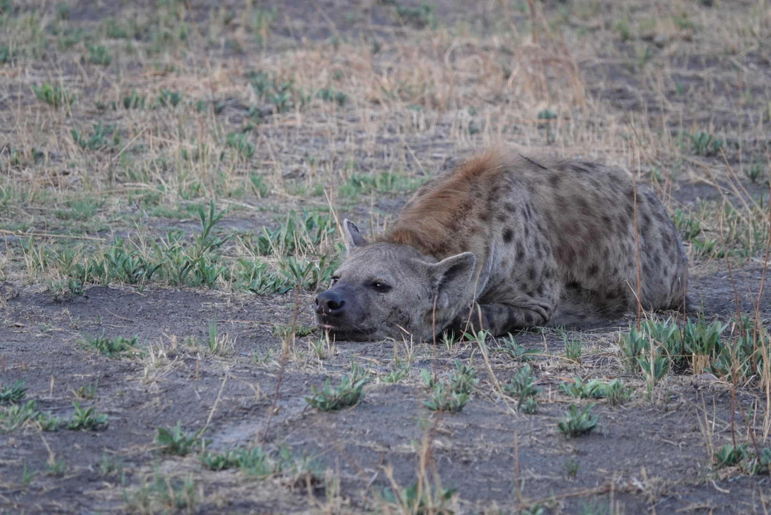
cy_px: 258
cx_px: 386
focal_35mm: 424
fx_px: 9087
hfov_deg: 4.9
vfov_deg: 3.2
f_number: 4
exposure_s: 1/30
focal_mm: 155.41
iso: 400
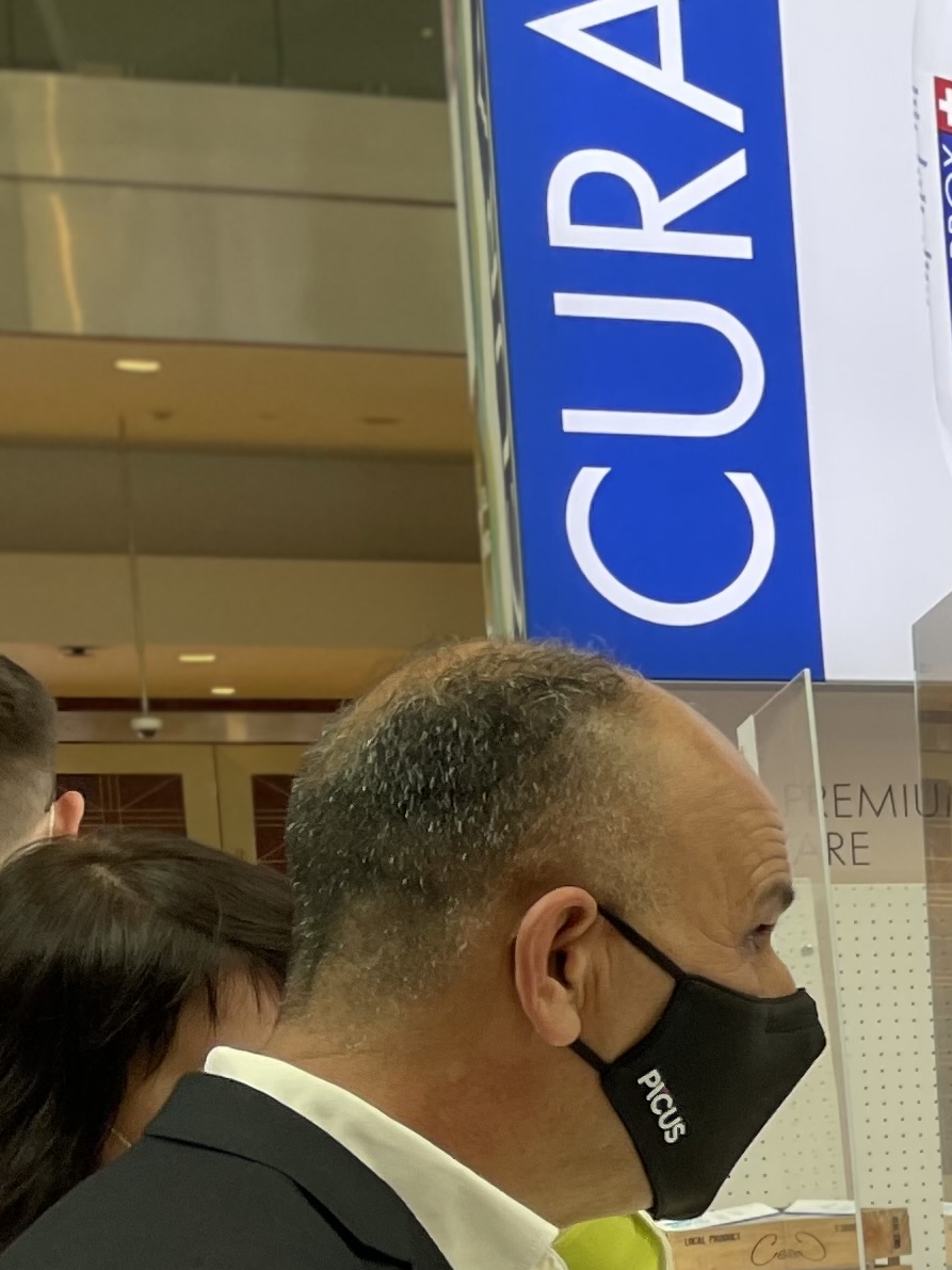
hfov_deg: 14.0
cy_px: 1266
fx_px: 3227
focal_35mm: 88
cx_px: 1929
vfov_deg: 21.5
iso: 32
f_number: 1.6
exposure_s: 1/107
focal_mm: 4.2
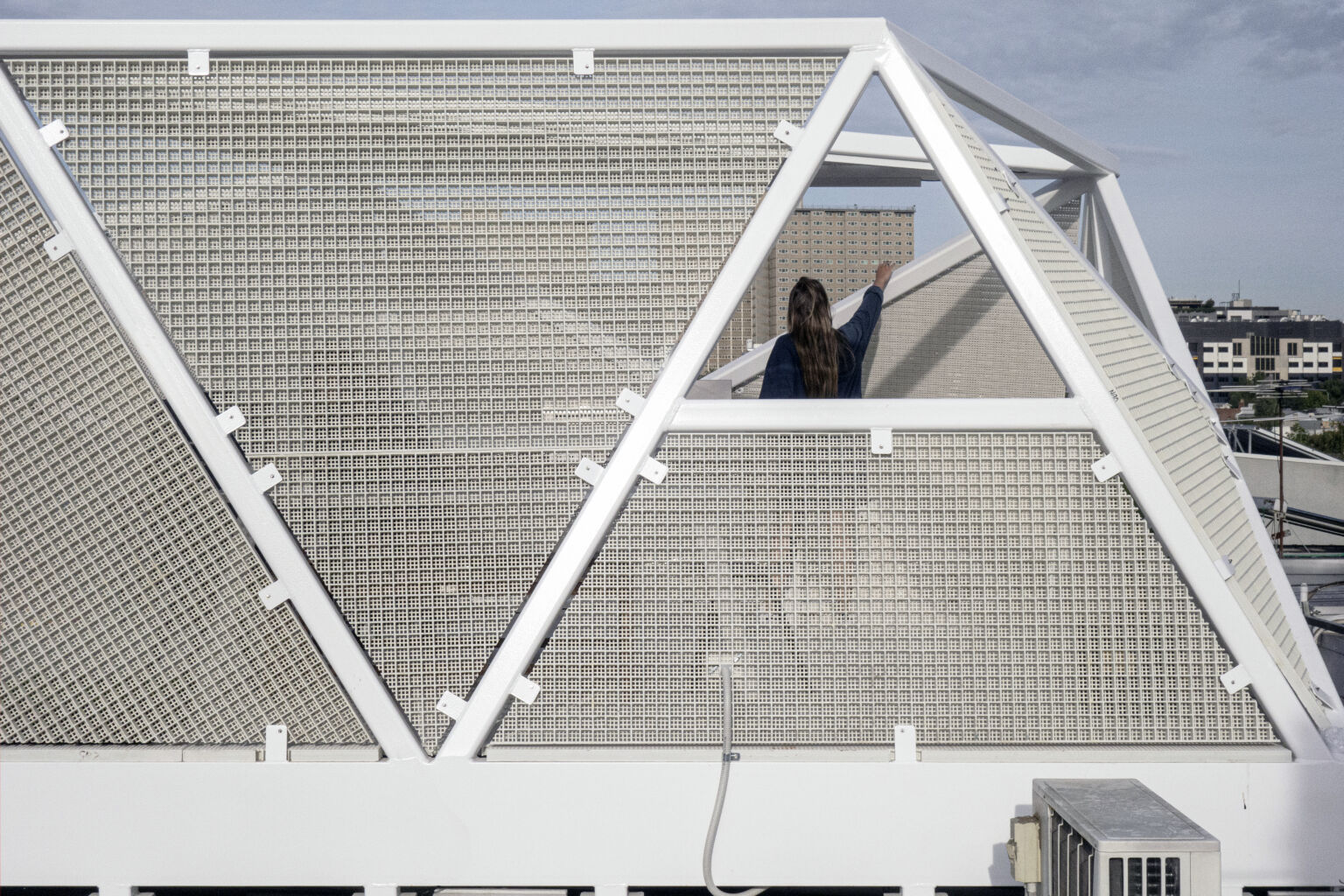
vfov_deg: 23.8
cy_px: 448
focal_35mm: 57
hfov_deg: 35.1
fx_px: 2128
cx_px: 672
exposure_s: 1/1600
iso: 400
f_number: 9
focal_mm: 21.08
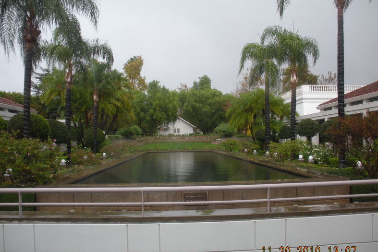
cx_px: 187
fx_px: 389
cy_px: 137
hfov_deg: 51.9
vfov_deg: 35.9
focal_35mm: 37
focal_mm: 6.3
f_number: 3.5
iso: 64
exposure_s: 1/63.5
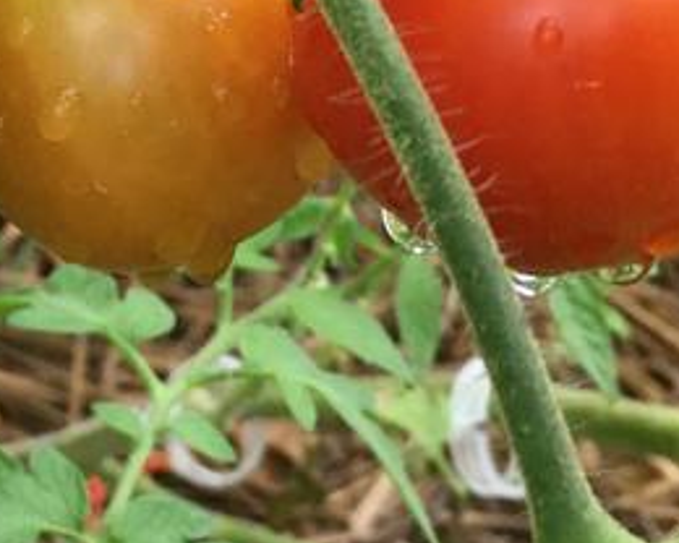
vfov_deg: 14.0
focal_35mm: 109
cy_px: 73
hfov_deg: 17.2
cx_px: -8
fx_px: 2190
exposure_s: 1/30
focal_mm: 4.15
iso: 80
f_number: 2.2
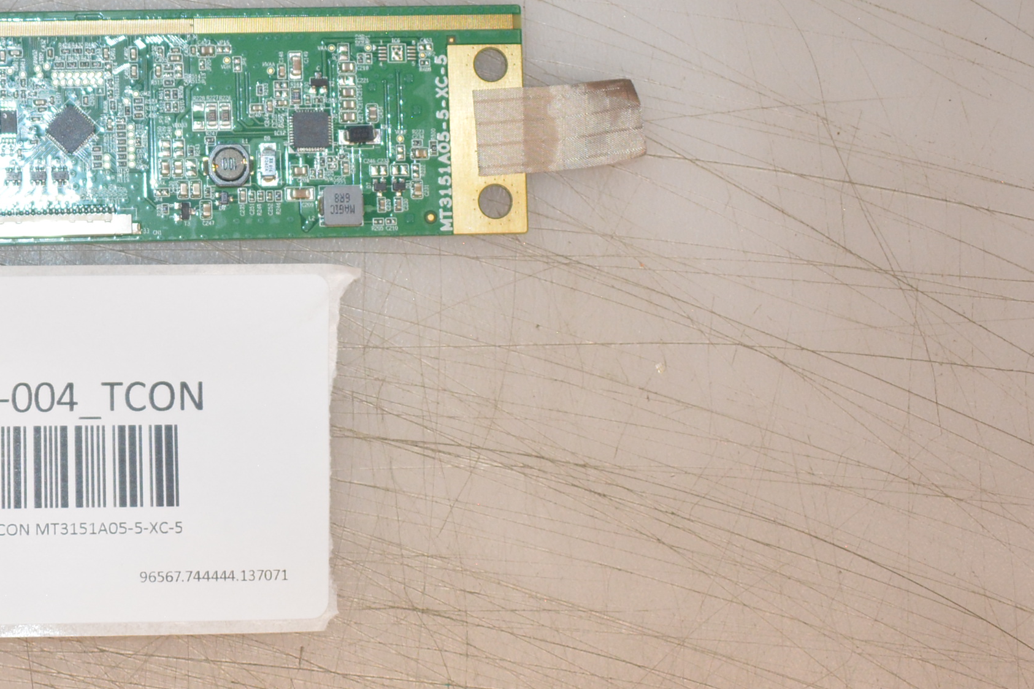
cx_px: 139
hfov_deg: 27.3
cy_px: 269
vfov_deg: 18.9
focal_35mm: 72
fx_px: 2068
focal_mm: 18
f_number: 3.5
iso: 640
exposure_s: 1/200
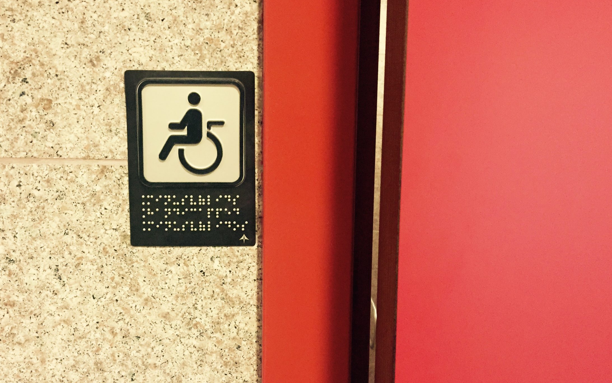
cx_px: 273
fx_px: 600
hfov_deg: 53.9
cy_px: 204
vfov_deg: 35.3
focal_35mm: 36
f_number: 2.2
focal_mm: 4.15
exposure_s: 1/30
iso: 200
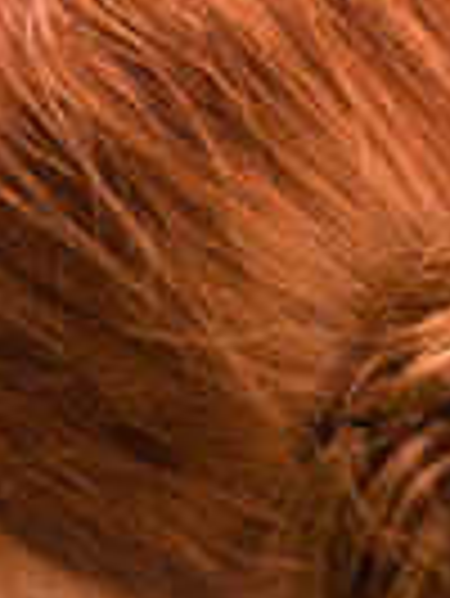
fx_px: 17184
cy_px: 1587
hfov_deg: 1.5
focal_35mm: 993
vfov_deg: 2.0
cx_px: 238
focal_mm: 155
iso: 250
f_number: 4.5
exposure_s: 1/1250
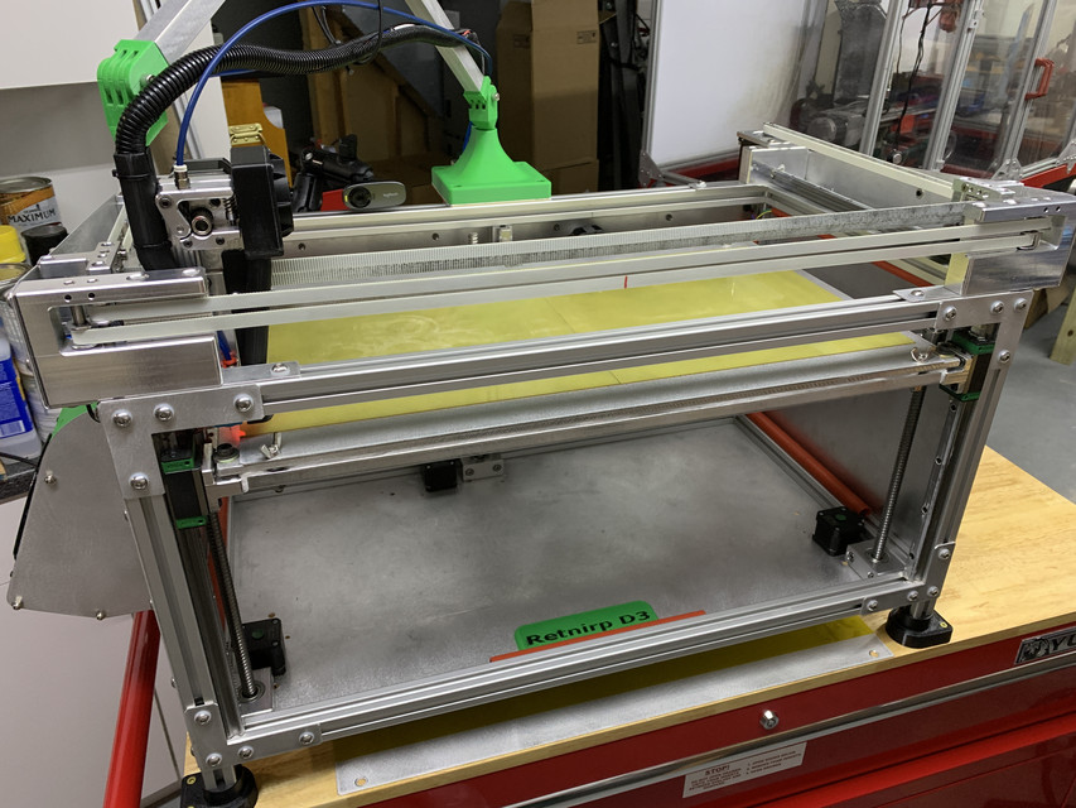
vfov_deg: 53.1
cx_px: 538
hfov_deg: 67.3
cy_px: 404
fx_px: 808
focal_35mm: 26
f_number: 1.8
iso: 250
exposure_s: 1/60
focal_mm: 4.25
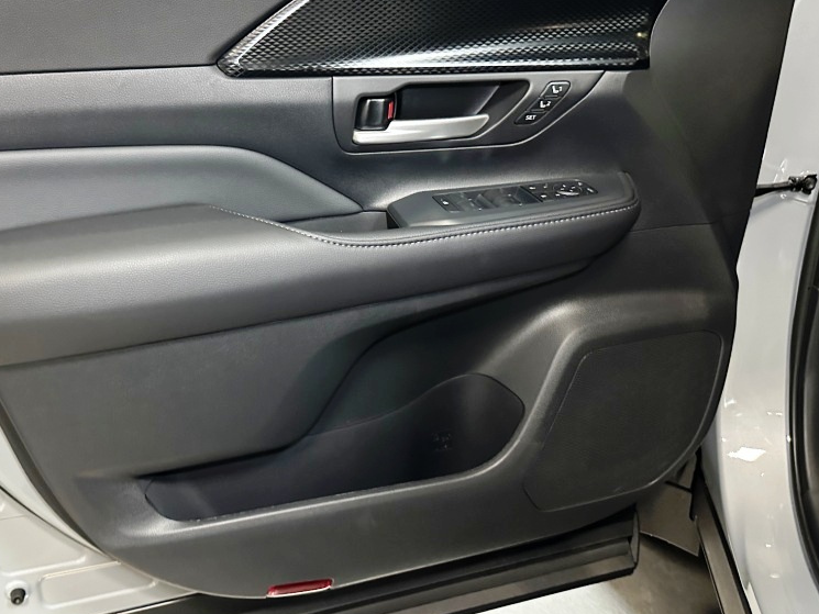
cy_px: 239
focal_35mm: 33
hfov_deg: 54.2
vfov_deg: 42.7
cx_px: 273
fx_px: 781
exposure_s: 1/40
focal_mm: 6.86
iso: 1000
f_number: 1.78
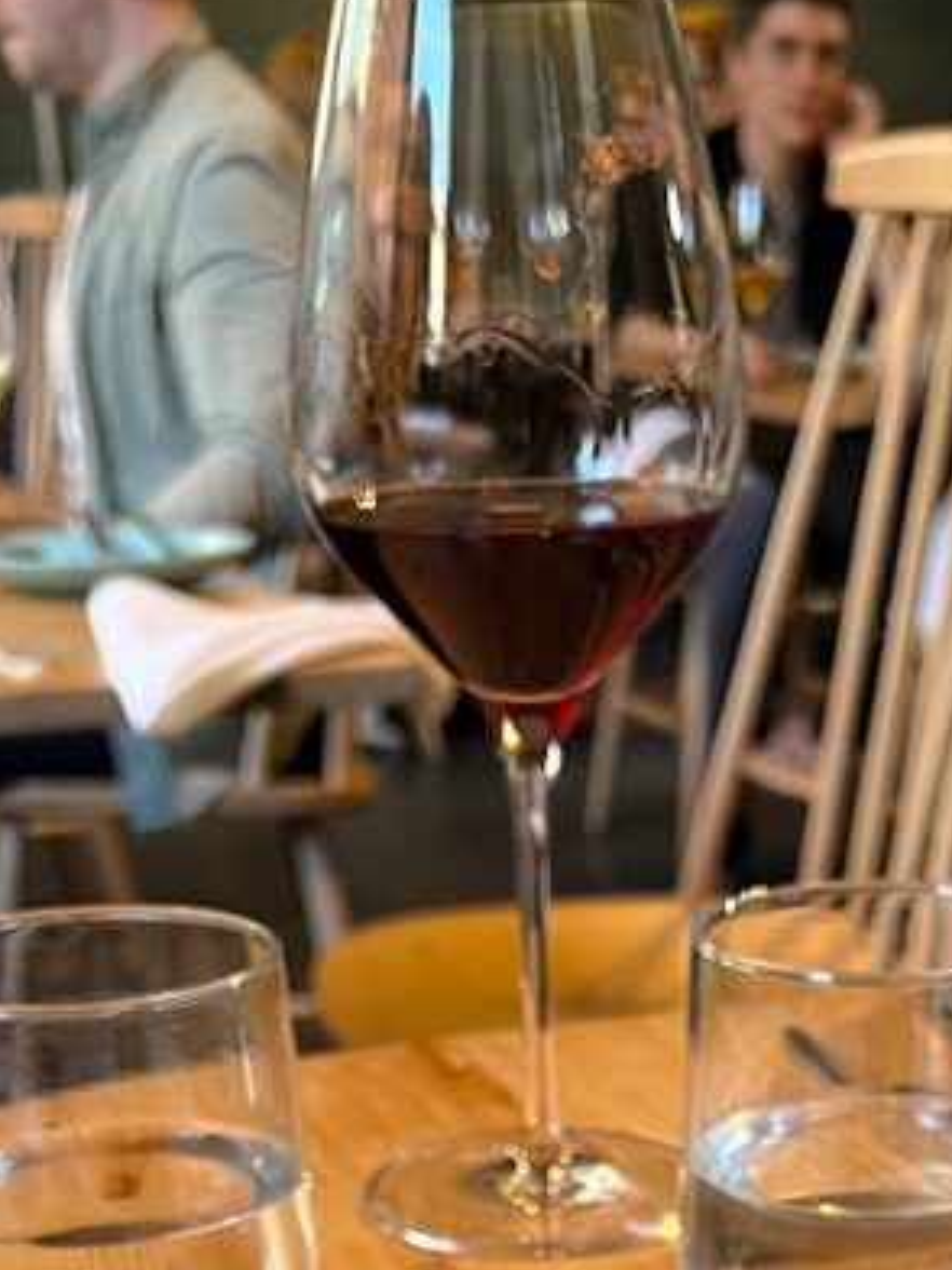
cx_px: 612
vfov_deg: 25.2
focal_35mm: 68
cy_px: 1584
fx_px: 2493
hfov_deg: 21.6
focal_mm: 5.7
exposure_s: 1/50
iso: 125
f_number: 1.5
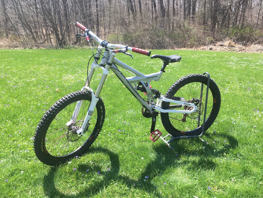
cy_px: 99
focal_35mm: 29
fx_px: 220
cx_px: 132
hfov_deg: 61.7
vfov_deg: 48.2
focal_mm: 4.15
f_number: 2.2
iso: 25
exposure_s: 1/496
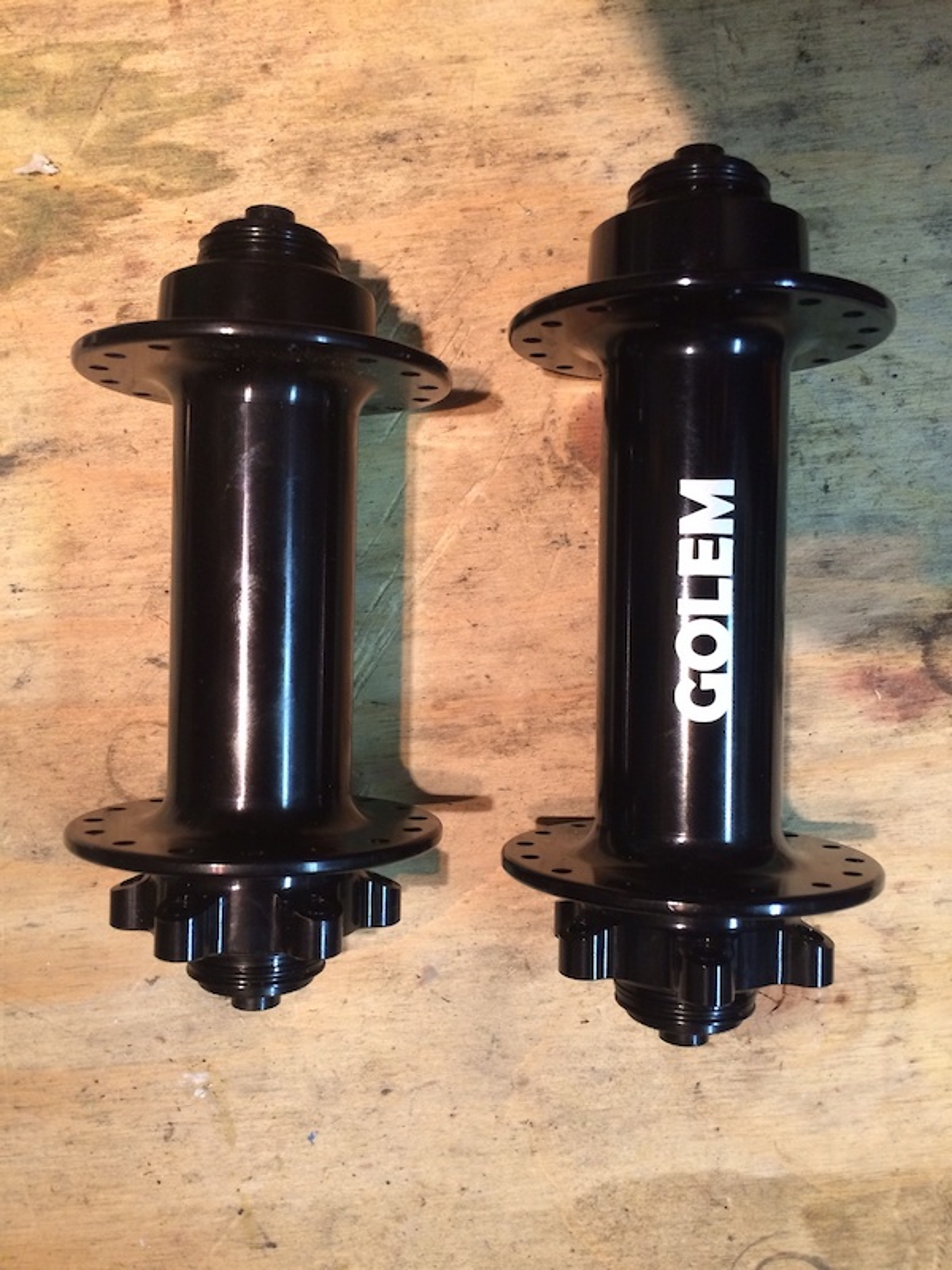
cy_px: 635
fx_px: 1063
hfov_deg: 48.2
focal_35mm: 29
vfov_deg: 61.7
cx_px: 476
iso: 160
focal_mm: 4.15
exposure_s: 1/30
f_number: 2.2
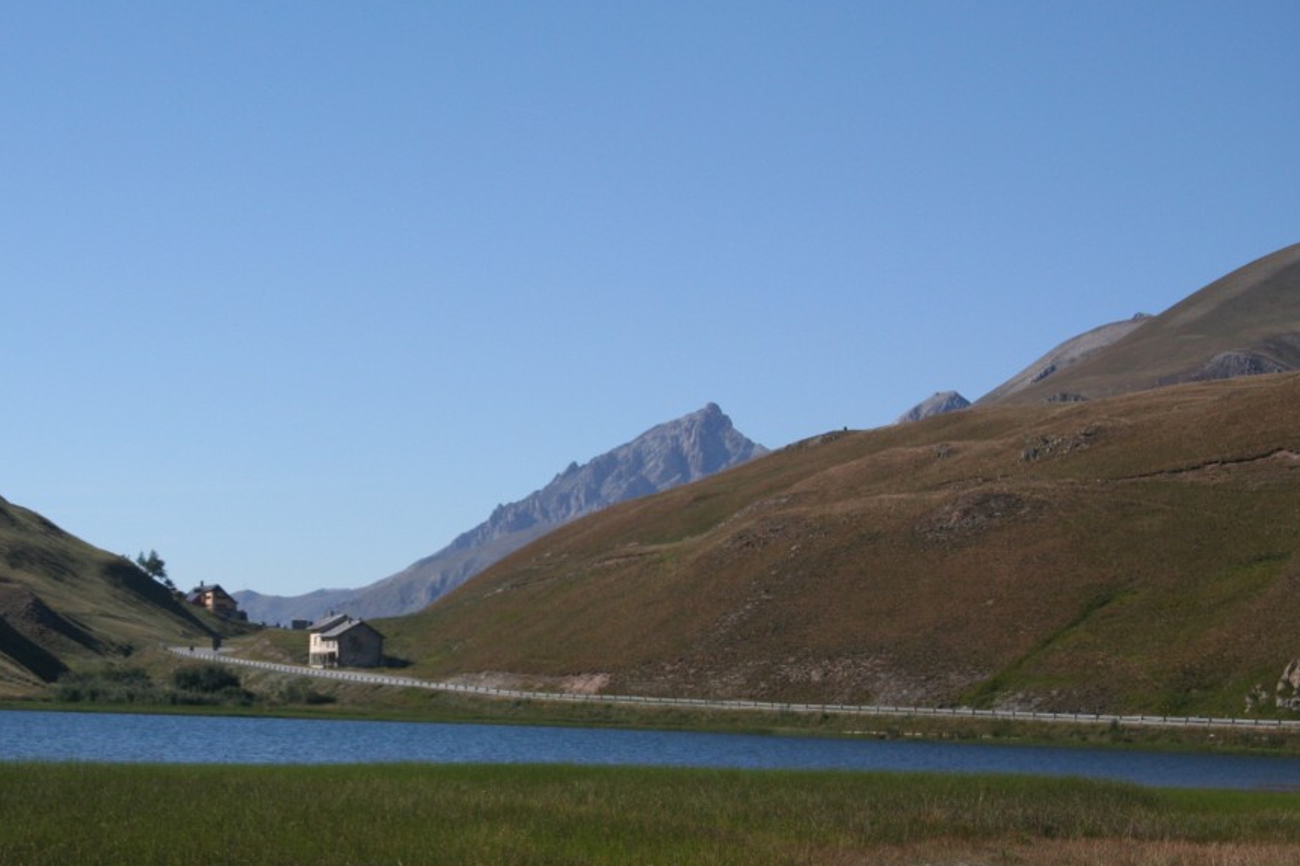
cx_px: 409
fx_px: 3069
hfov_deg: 23.8
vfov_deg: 16.0
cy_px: 566
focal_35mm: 85
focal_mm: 38
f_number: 8
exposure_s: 1/800
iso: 400
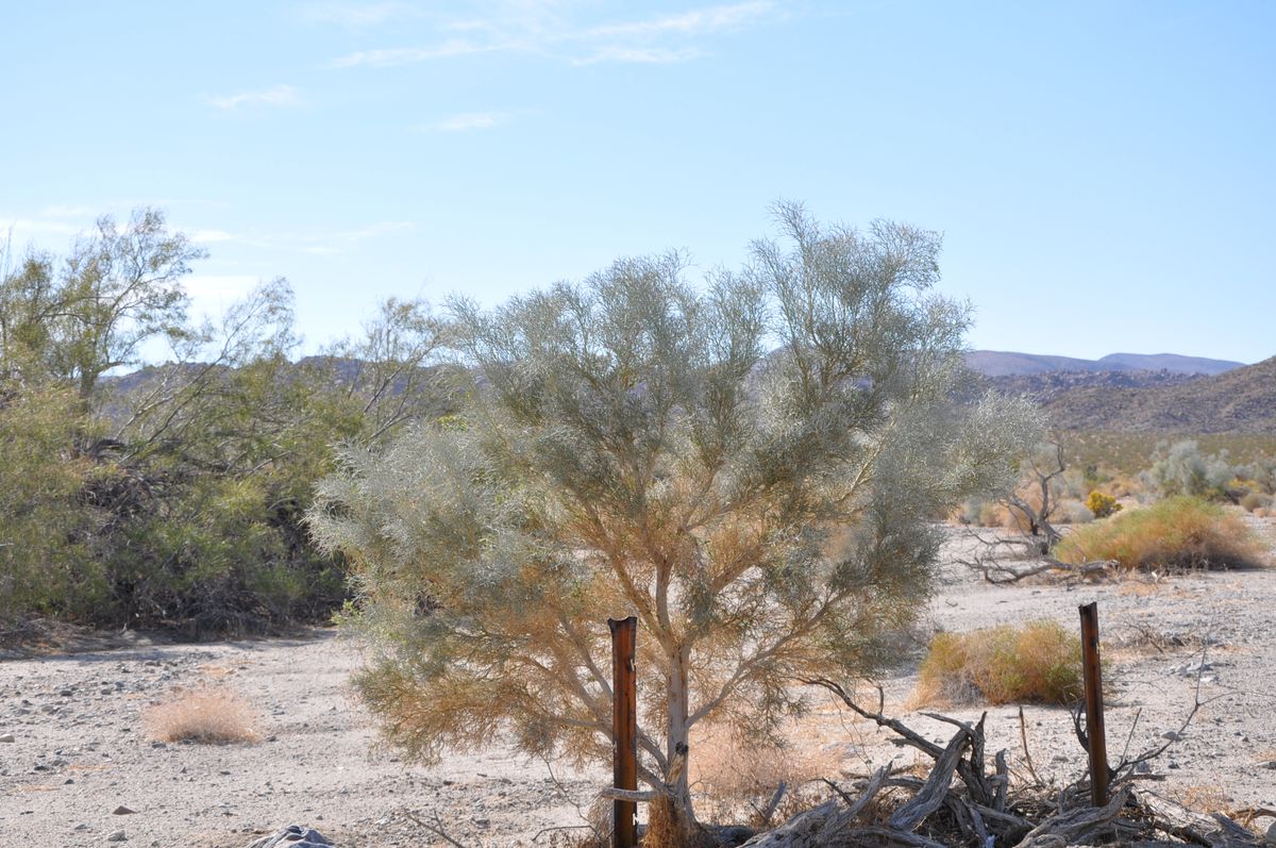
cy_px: 424
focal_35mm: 72
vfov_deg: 18.9
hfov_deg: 28.1
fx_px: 2549
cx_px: 638
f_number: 9
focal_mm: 48
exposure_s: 1/320
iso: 200
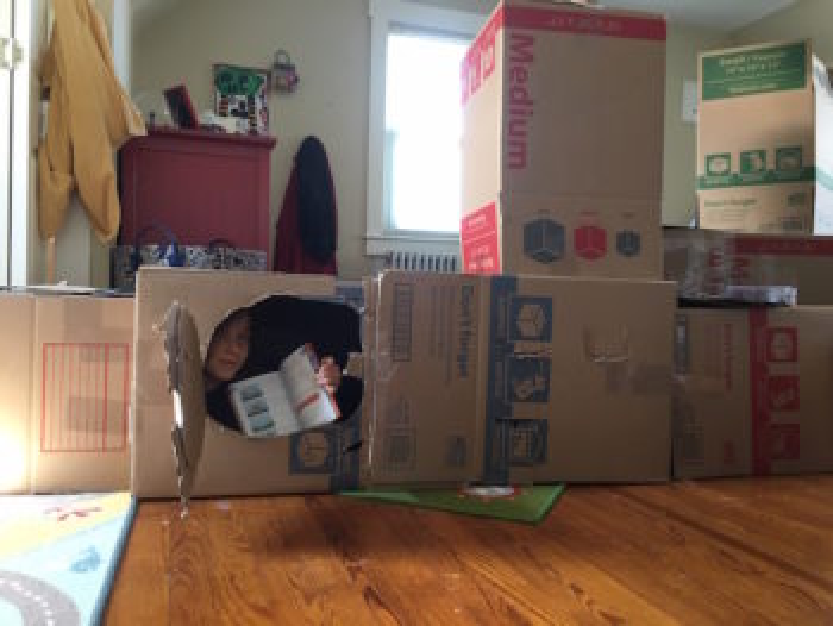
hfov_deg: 61.6
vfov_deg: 48.3
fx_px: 698
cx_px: 416
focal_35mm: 29
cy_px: 313
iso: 80
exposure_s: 1/30
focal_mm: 4.15
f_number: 2.2
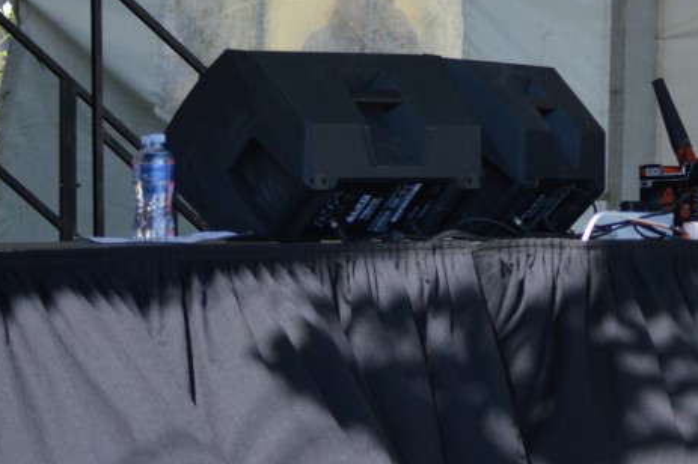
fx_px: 5076
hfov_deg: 7.8
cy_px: 224
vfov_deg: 5.2
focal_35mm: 262
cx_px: 741
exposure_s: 1/1250
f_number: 5
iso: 400
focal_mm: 70
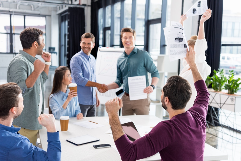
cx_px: 120
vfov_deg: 28.1
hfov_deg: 41.1
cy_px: 80
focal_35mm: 48
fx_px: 321
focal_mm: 48
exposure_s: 1/125
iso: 320
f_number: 4
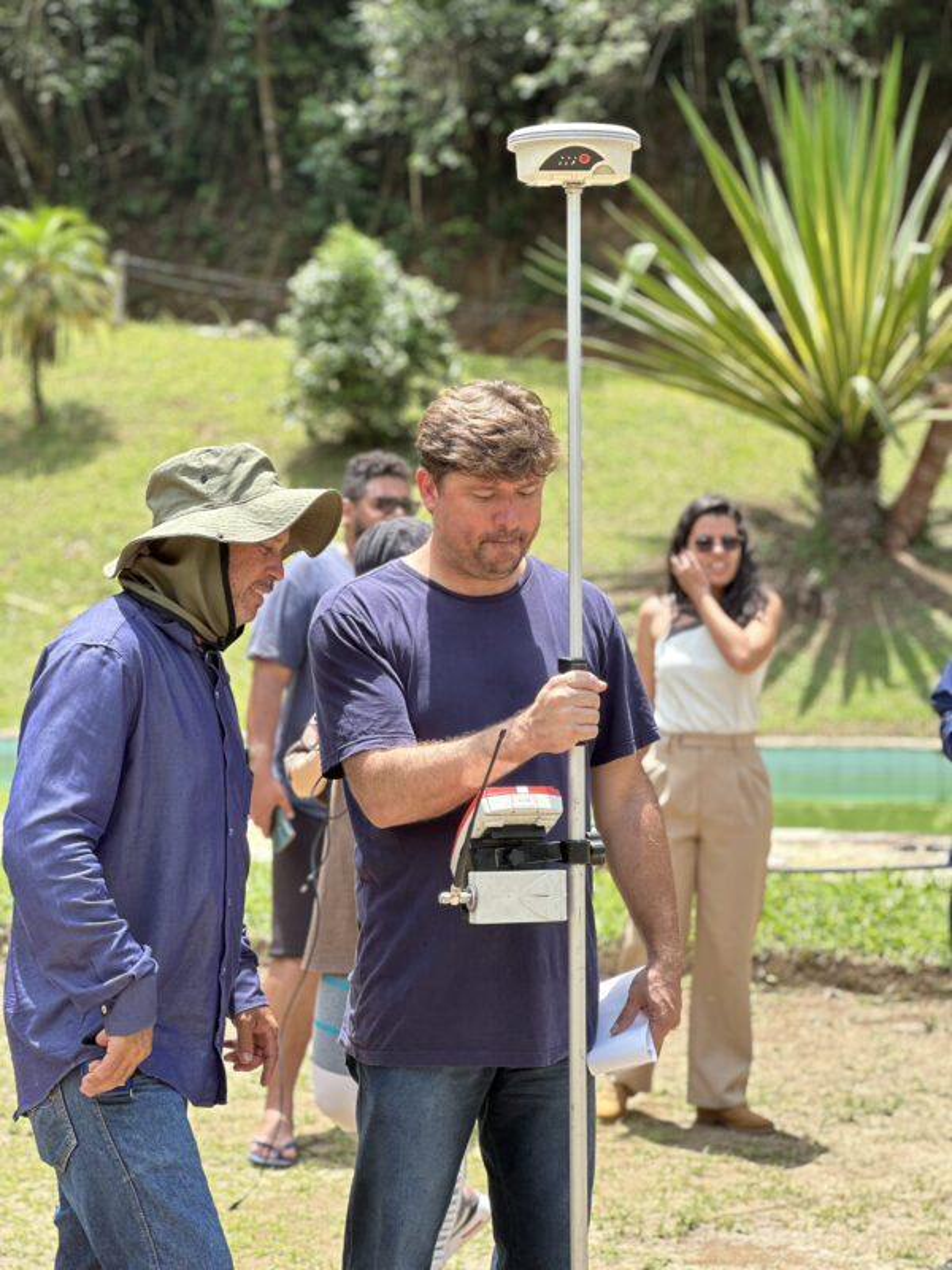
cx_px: 476
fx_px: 2824
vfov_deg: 25.3
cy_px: 635
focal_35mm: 77
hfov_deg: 19.1
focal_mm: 9
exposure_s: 1/122
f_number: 2.8
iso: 20
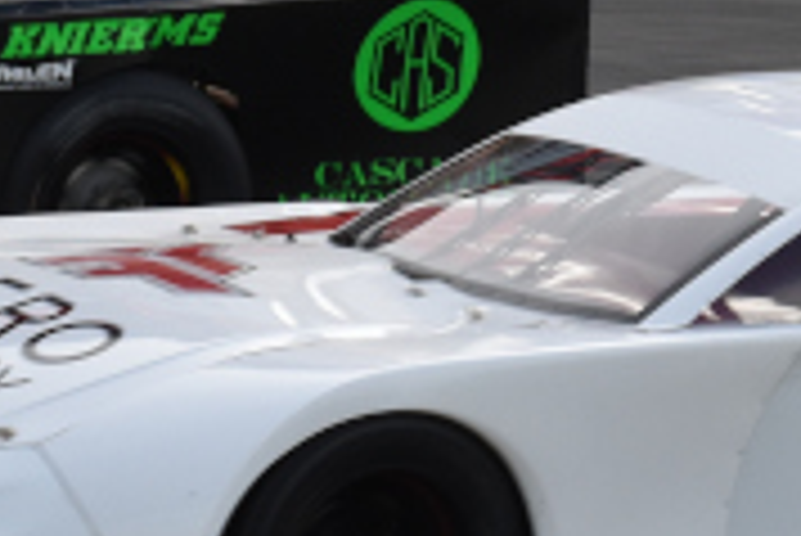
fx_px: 11178
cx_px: 158
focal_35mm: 502
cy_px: 142
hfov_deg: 4.1
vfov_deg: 2.7
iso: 400
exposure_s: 1/250
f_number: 13
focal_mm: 70
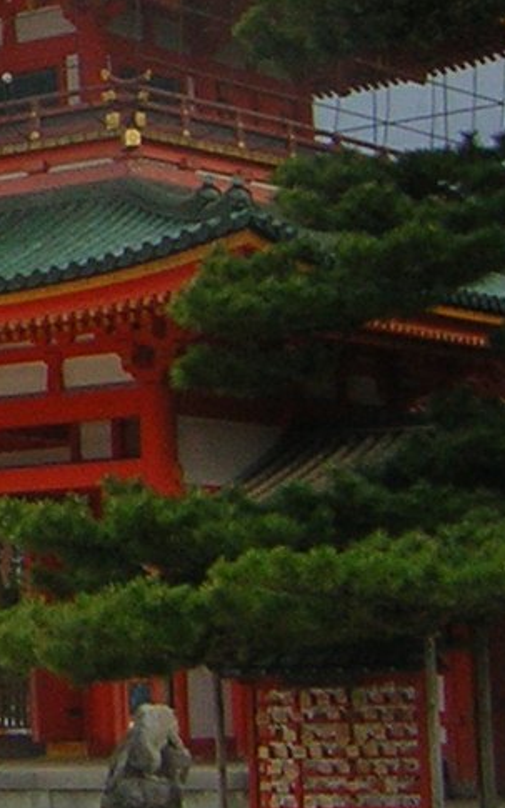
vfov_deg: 16.4
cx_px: -327
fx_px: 2775
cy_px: 145
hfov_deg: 10.0
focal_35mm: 126
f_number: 5.2
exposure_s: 1/173
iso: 50
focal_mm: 4.7
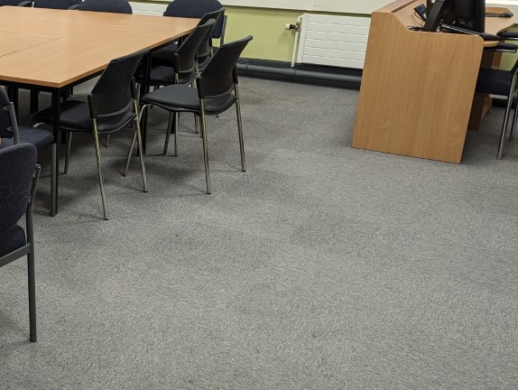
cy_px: 181
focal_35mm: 50
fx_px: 749
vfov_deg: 29.2
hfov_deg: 35.1
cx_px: 19
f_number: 1.85
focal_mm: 6.81
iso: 83
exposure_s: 1/23.8
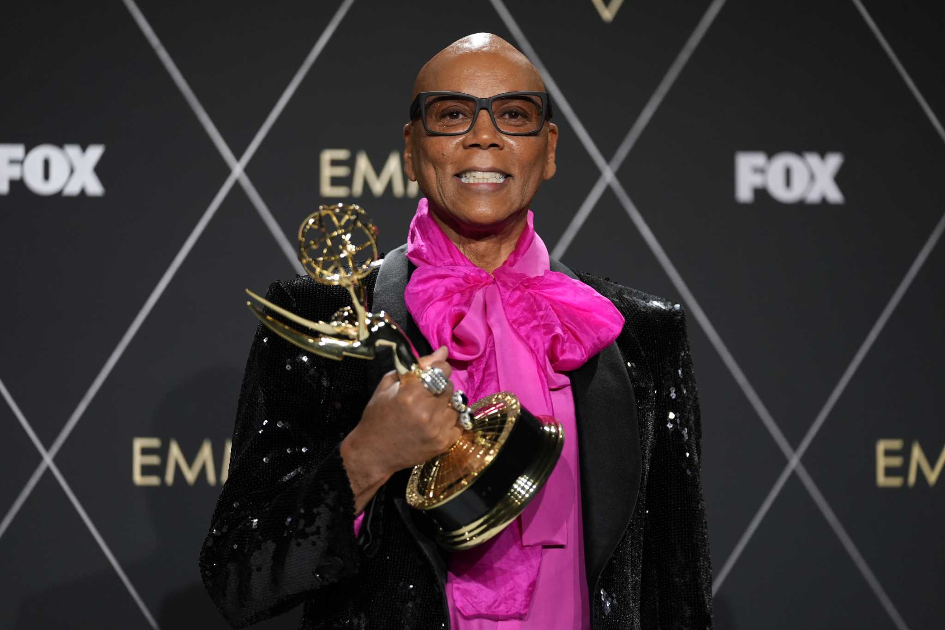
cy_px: 315
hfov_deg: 12.8
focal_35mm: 161
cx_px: 472
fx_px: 4226
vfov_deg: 8.5
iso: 1250
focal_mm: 161
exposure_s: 1/320
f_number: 2.8
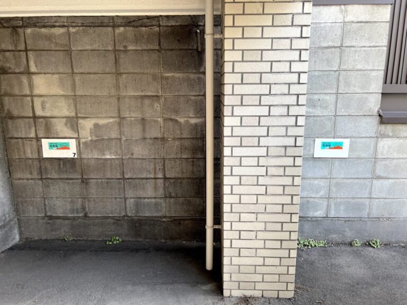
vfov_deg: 53.1
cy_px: 152
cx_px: 204
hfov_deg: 67.3
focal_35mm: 26
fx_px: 306
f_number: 1.5
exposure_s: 1/303
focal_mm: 5.7
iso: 50
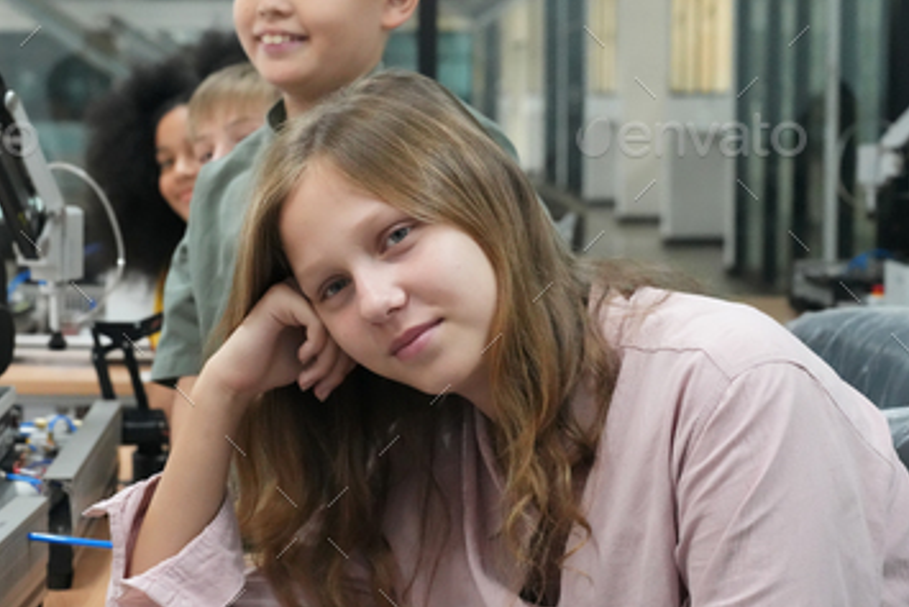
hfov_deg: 24.3
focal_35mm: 83
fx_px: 2096
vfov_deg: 16.5
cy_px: 257
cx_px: 300
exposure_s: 1/285
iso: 6400
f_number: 5
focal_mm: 50
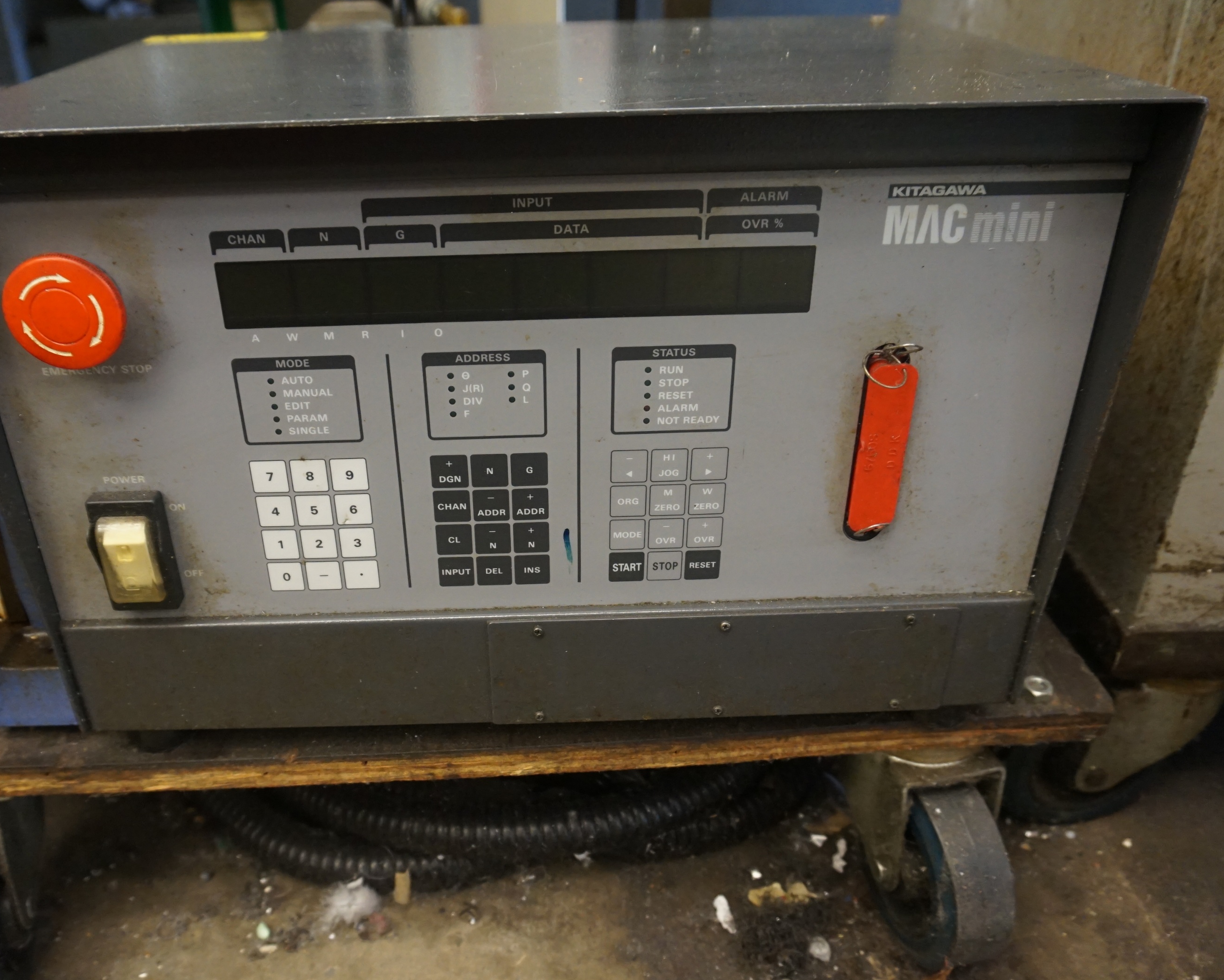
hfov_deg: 62.0
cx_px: 528
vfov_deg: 51.5
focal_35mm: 28
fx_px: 1014
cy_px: 491
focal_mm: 16
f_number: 4
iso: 1600
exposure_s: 1/60
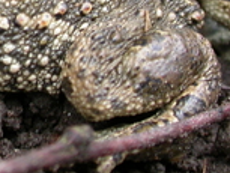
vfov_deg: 8.2
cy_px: -45
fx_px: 1190
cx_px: -68
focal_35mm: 179
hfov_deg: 10.8
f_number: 3.4
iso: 100
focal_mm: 11.8
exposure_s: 1/114
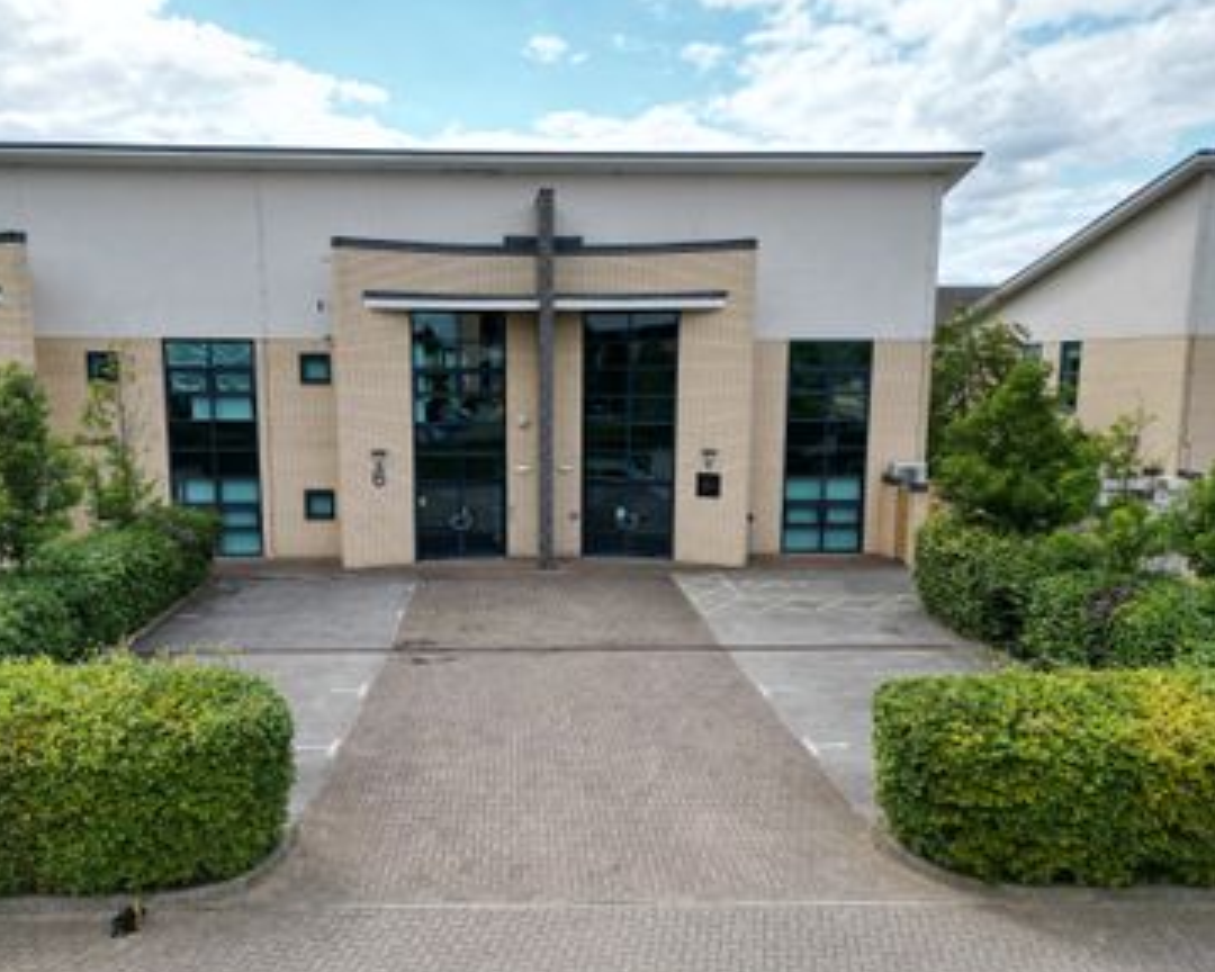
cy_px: 500
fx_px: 935
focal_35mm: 26
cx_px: 547
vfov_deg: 54.9
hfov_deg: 65.9
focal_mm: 6.72
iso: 120
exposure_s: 1/2500
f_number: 1.7
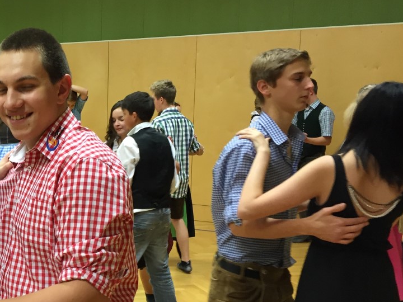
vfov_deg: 25.1
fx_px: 675
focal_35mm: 58
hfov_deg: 30.9
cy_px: 207
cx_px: 5
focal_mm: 4.15
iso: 80
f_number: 2.2
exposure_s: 1/33
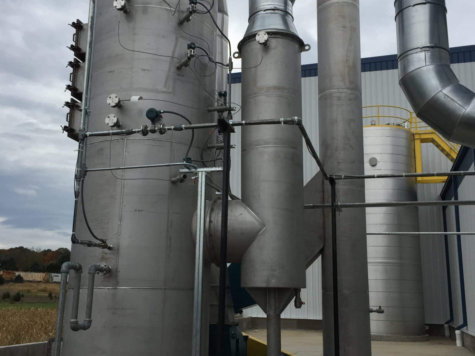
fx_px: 535
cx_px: 236
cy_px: 171
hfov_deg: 47.9
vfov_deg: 36.8
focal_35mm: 39
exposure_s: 1/1647
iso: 32
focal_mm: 4.15
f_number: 2.2
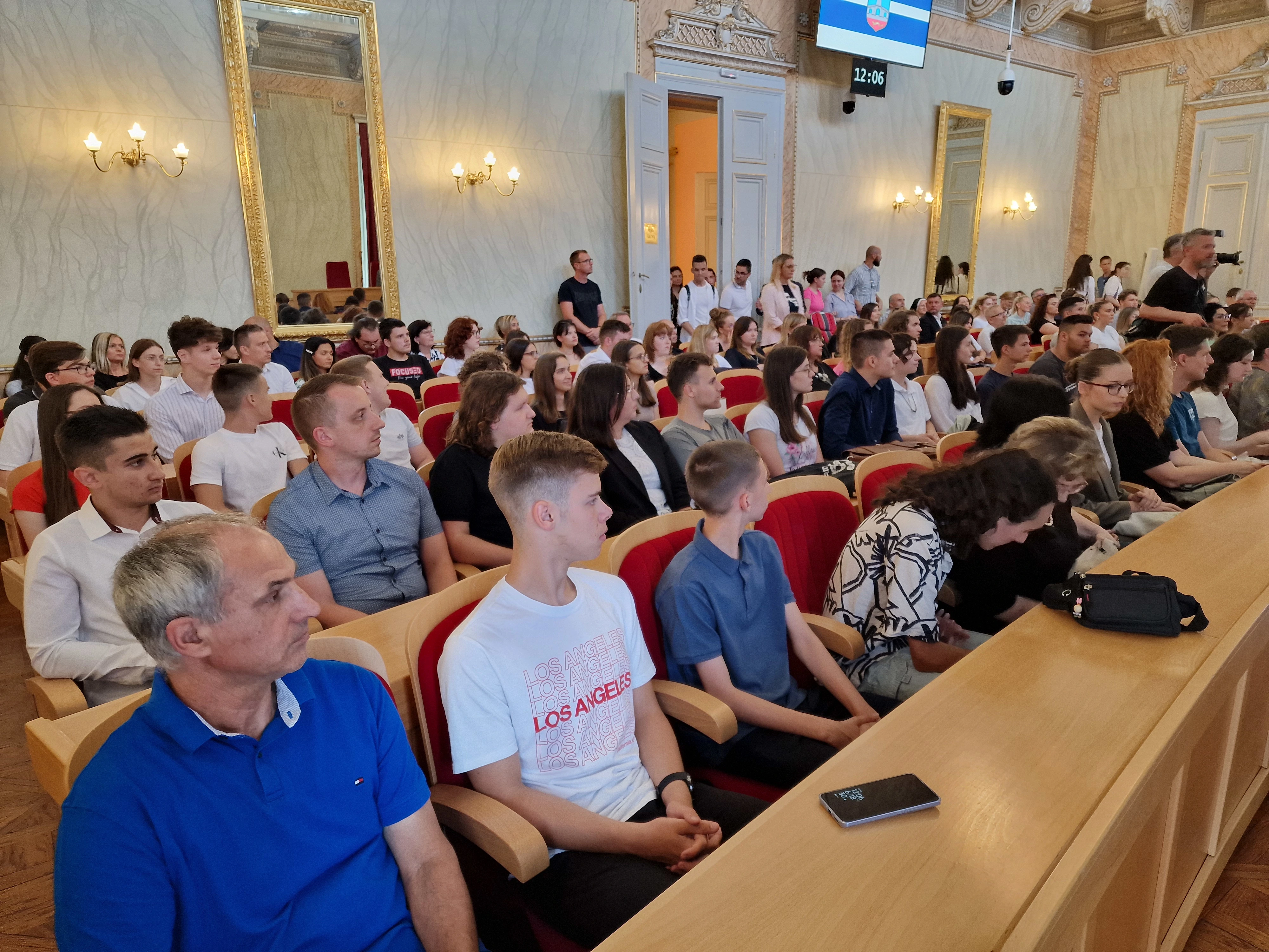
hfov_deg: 73.9
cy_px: 476
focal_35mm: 23
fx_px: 843
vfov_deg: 58.9
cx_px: 634
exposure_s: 1/33
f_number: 1.8
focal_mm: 6.4
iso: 250
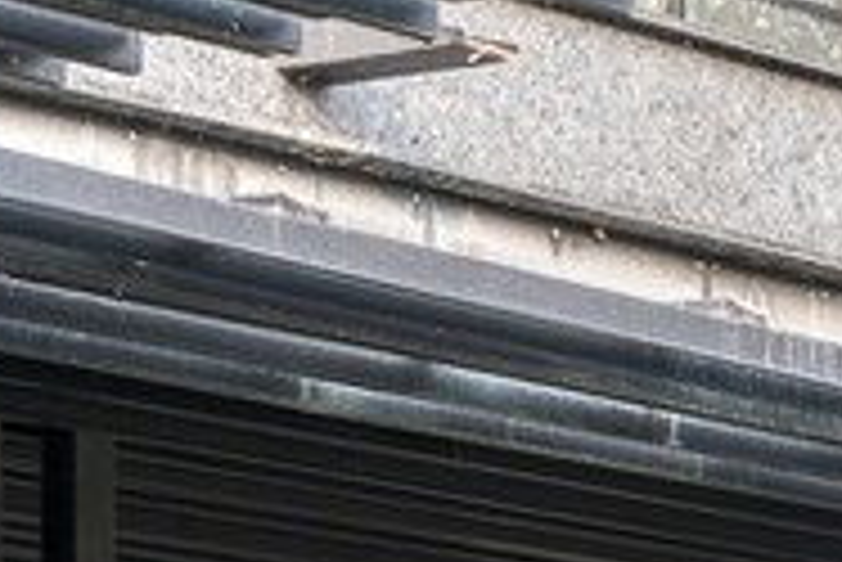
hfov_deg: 6.6
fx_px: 6671
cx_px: 2454
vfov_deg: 4.8
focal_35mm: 285
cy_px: 917
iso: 200
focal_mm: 50
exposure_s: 1/55
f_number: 10
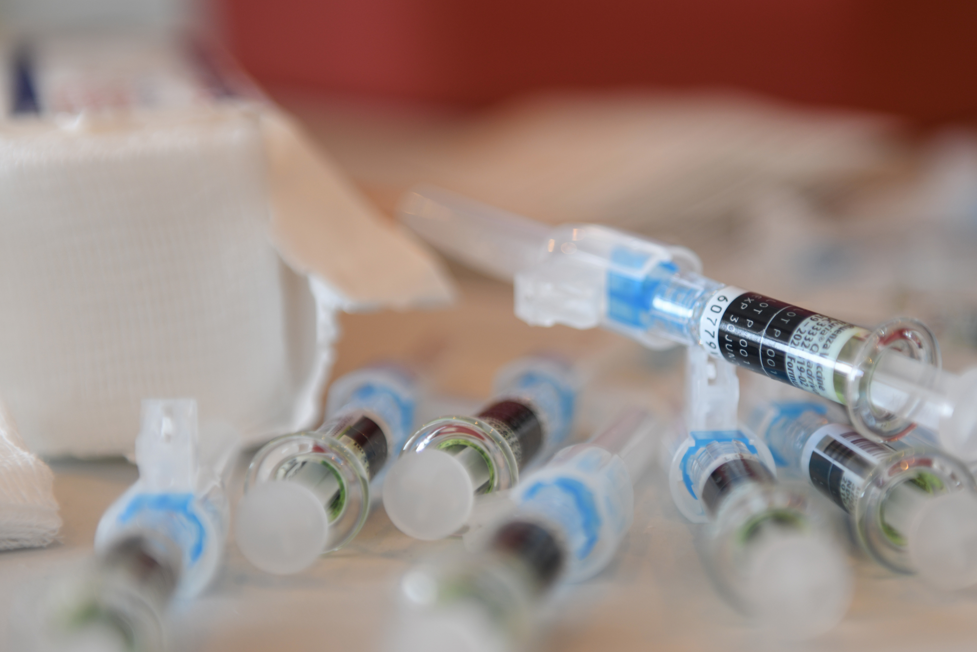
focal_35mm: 94
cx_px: 599
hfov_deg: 21.6
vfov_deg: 14.6
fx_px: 2551
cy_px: 323
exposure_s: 1/200
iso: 160
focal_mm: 70
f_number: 2.8
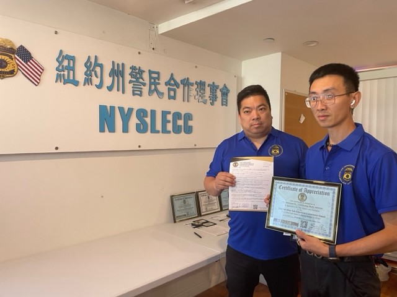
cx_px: 198
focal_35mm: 26
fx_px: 298
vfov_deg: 53.1
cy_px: 148
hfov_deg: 67.3
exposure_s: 1/60
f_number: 1.6
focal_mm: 4.2
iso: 160
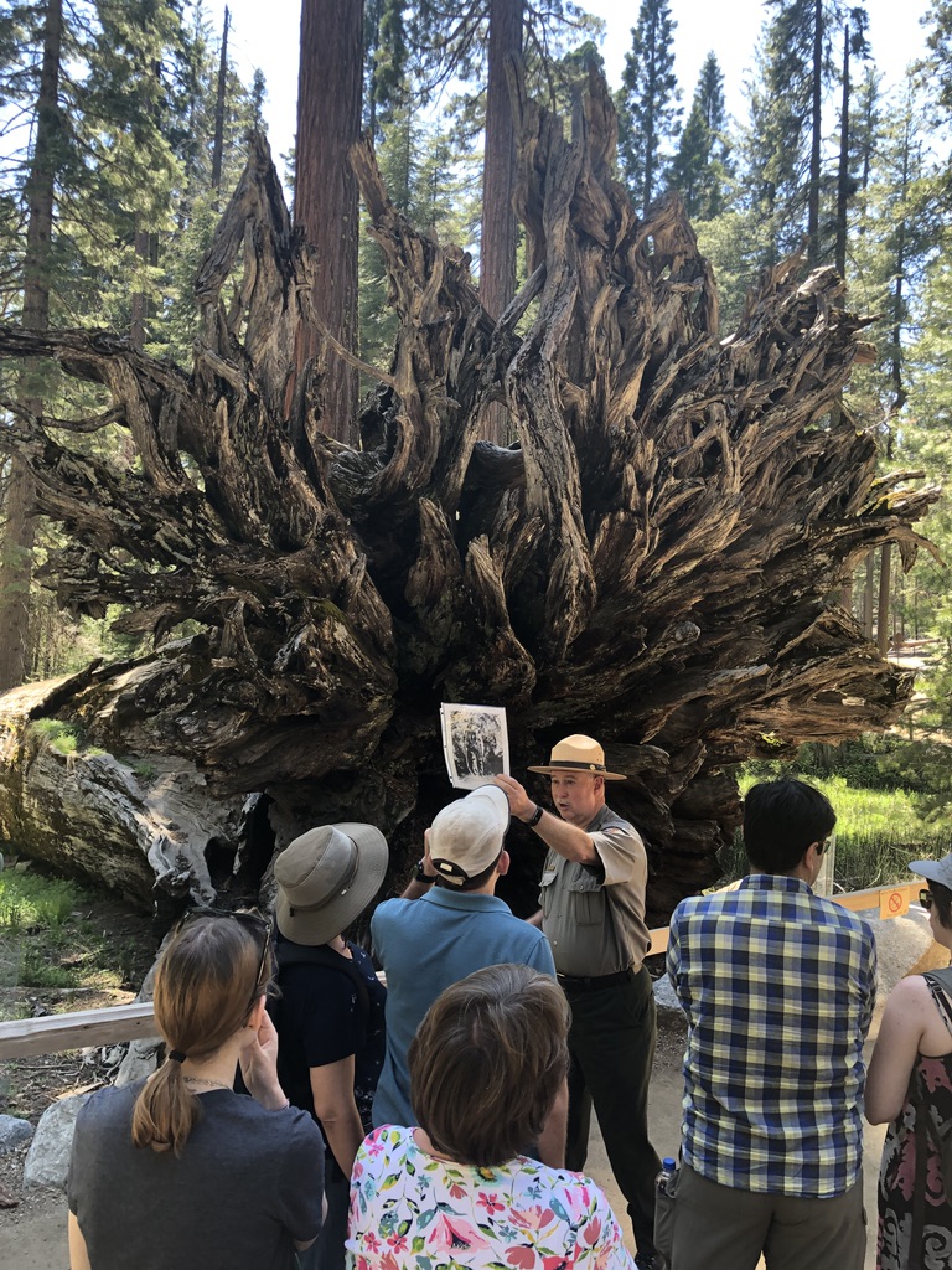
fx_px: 1027
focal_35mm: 28
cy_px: 635
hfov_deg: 49.7
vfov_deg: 63.4
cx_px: 476
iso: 40
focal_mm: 4
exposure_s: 1/120
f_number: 1.8
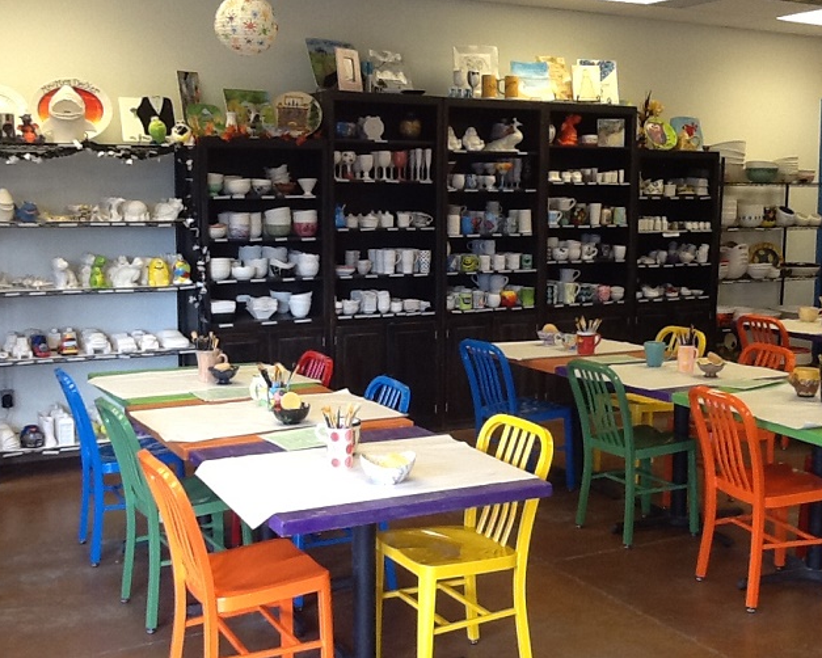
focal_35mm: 46
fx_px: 1119
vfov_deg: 32.8
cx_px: 416
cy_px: 329
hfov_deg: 40.3
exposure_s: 1/30
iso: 64
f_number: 2.4
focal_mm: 2.03
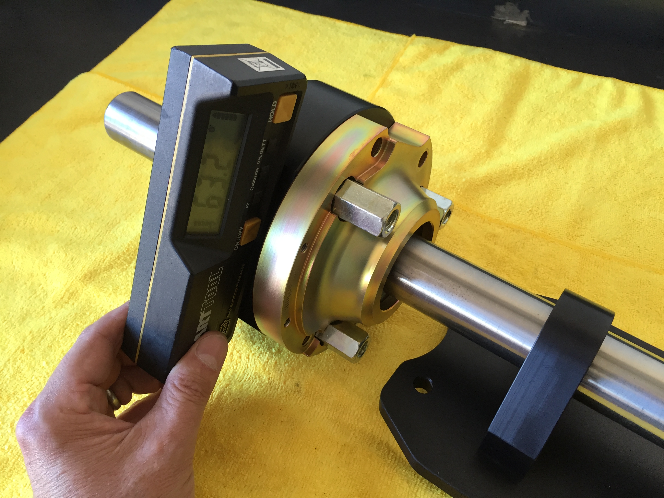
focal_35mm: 29
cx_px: 332
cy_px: 249
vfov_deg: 48.2
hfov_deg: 61.7
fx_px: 556
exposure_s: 1/30
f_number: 2.2
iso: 32
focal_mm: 4.15
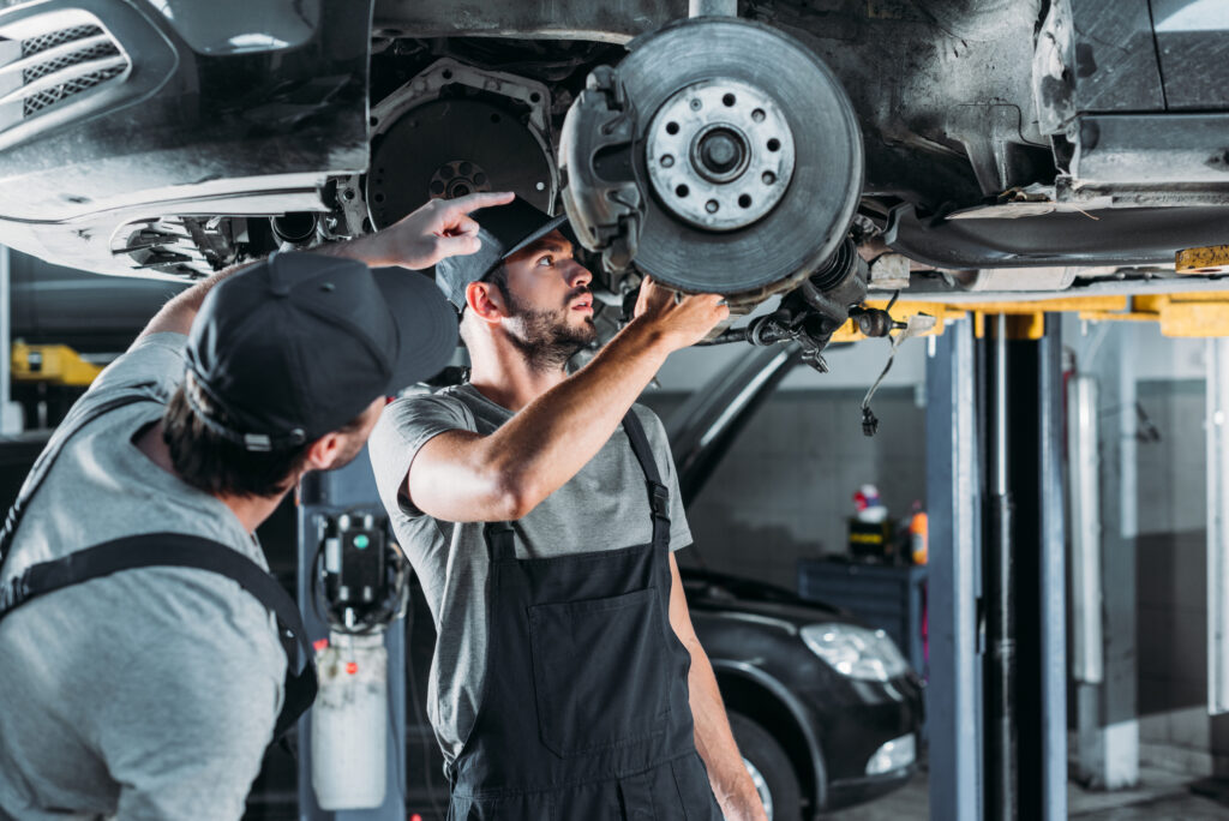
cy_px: 410
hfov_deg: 39.6
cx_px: 614
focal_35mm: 50
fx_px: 1708
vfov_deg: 27.0
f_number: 3.2
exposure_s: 1/200
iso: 125
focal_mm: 50
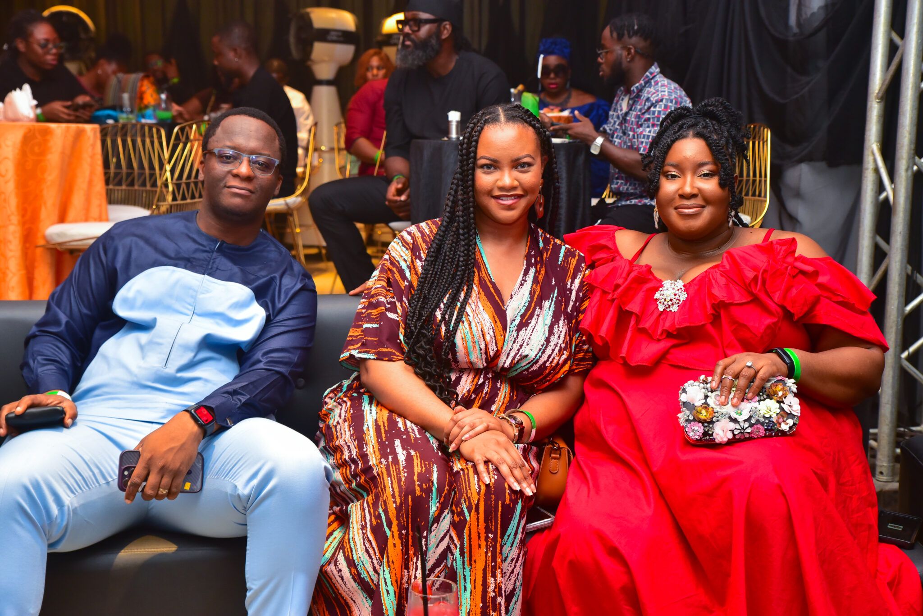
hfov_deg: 41.1
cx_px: 462
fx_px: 1231
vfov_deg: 28.1
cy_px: 308
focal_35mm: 48
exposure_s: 1/200
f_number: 6.3
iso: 1250
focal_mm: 48
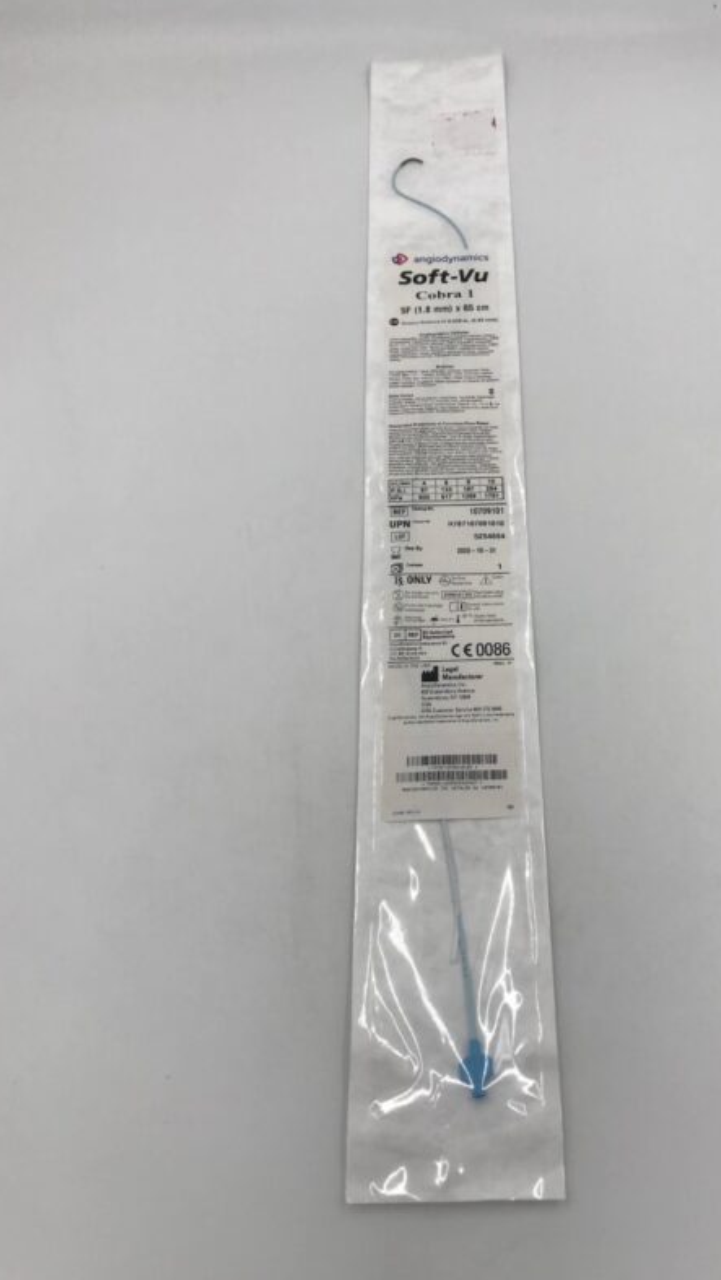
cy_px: 642
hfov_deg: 37.5
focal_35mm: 31
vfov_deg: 62.6
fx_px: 1053
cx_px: 469
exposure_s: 1/283
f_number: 1.8
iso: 20
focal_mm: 3.99
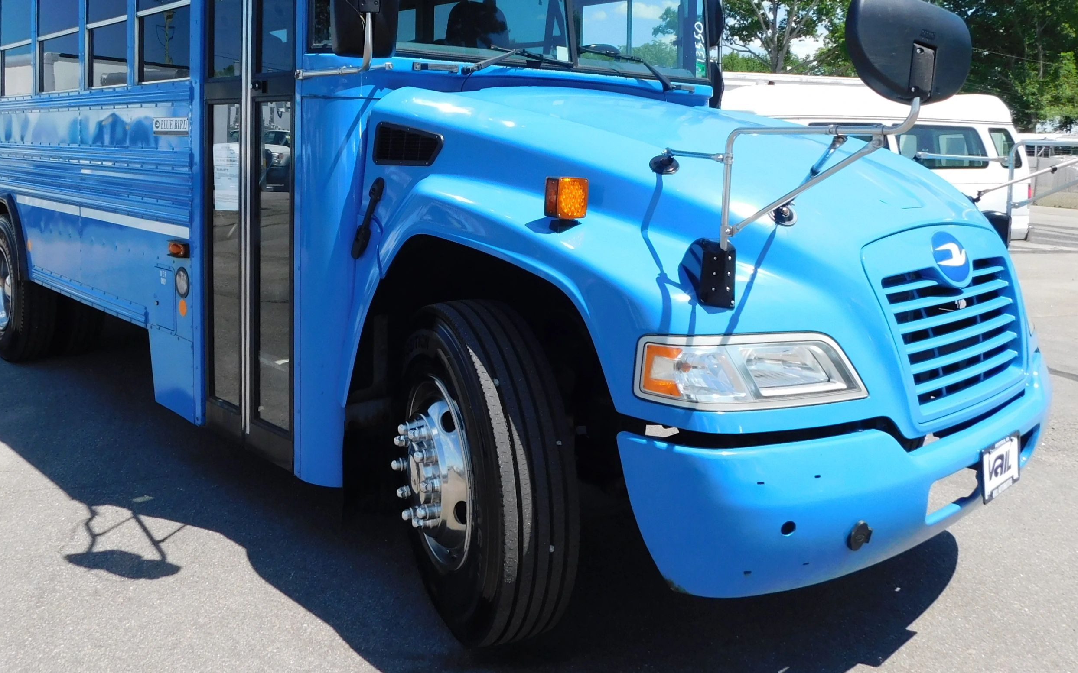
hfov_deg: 59.4
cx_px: 454
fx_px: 940
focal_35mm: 32
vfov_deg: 38.7
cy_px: 191
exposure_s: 1/1000
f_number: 3
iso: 125
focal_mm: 4
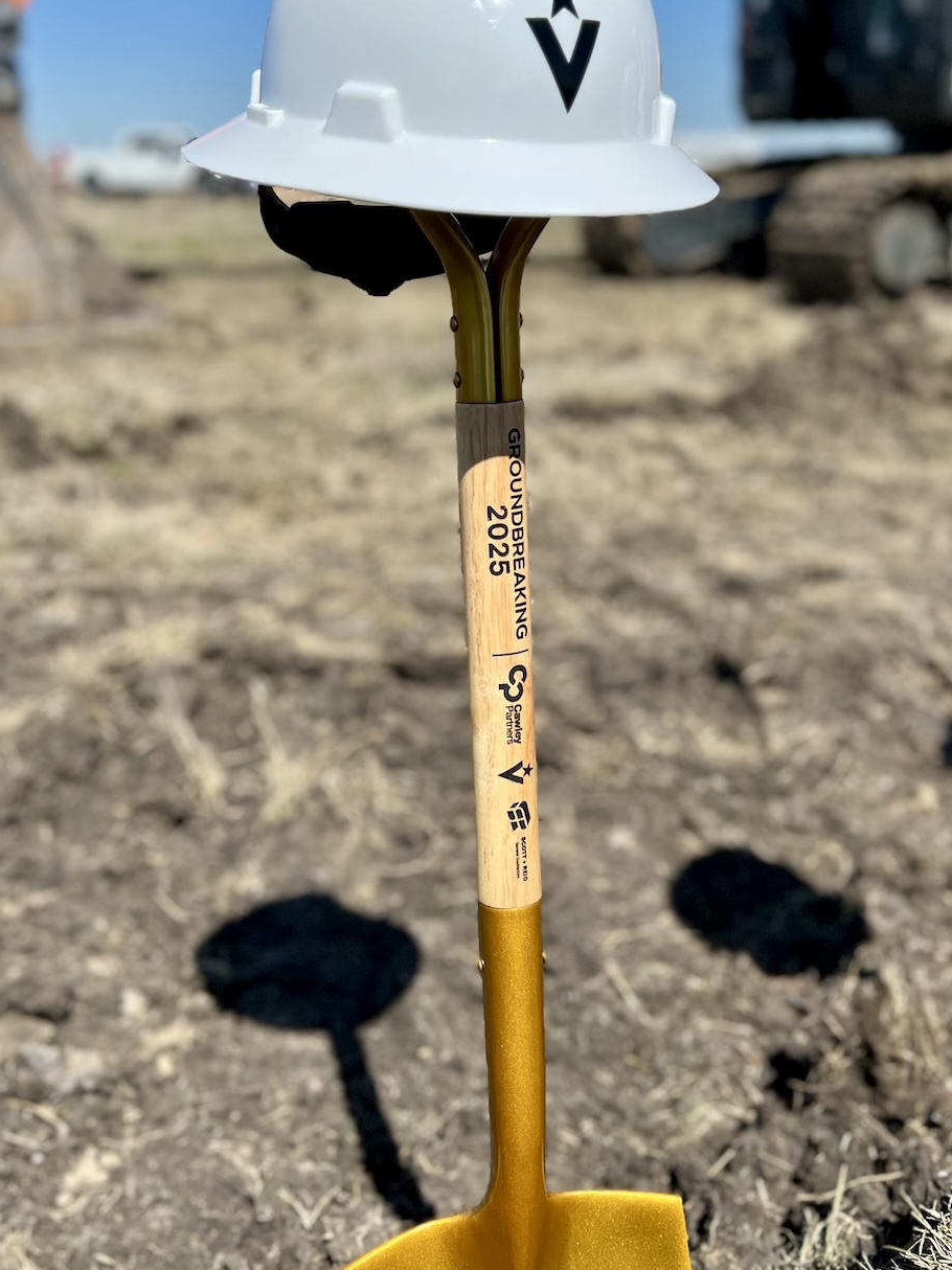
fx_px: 1467
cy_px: 506
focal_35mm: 40
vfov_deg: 46.5
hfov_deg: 35.9
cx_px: 462
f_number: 1.5
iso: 50
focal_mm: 5.7
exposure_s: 1/5587
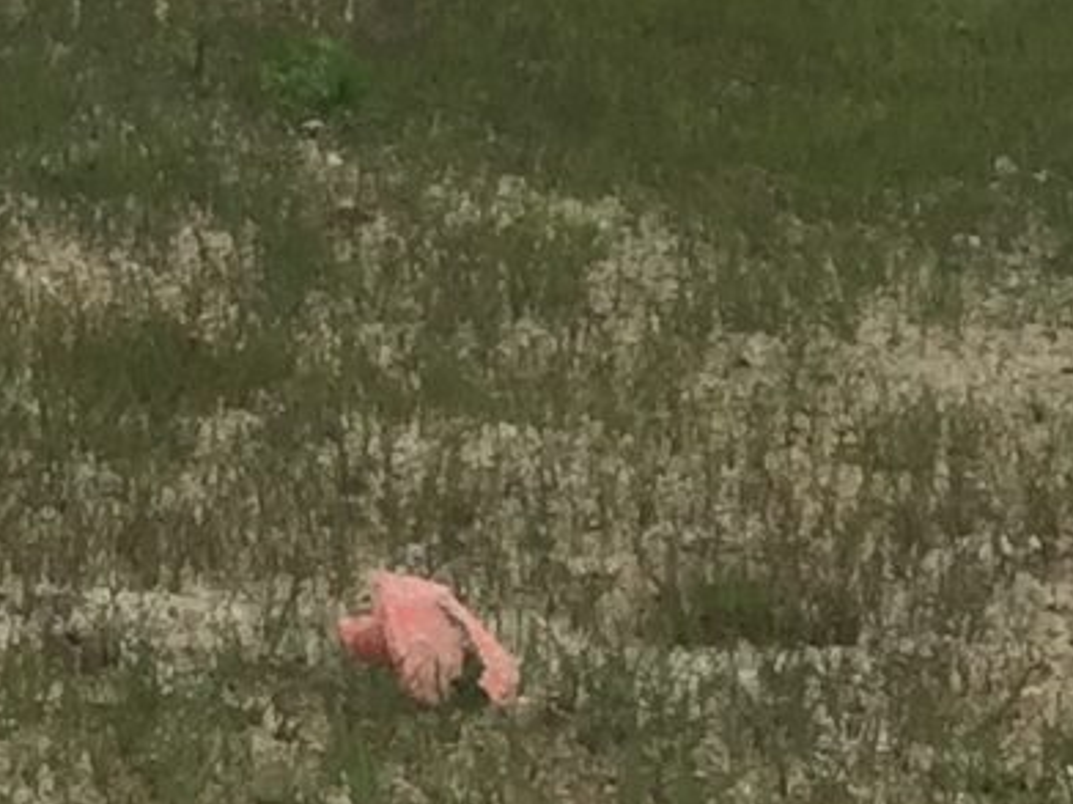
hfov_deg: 8.8
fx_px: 5888
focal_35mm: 190
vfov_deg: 7.3
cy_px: -1191
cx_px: -1957
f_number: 2.2
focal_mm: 4.15
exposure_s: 1/2475
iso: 32
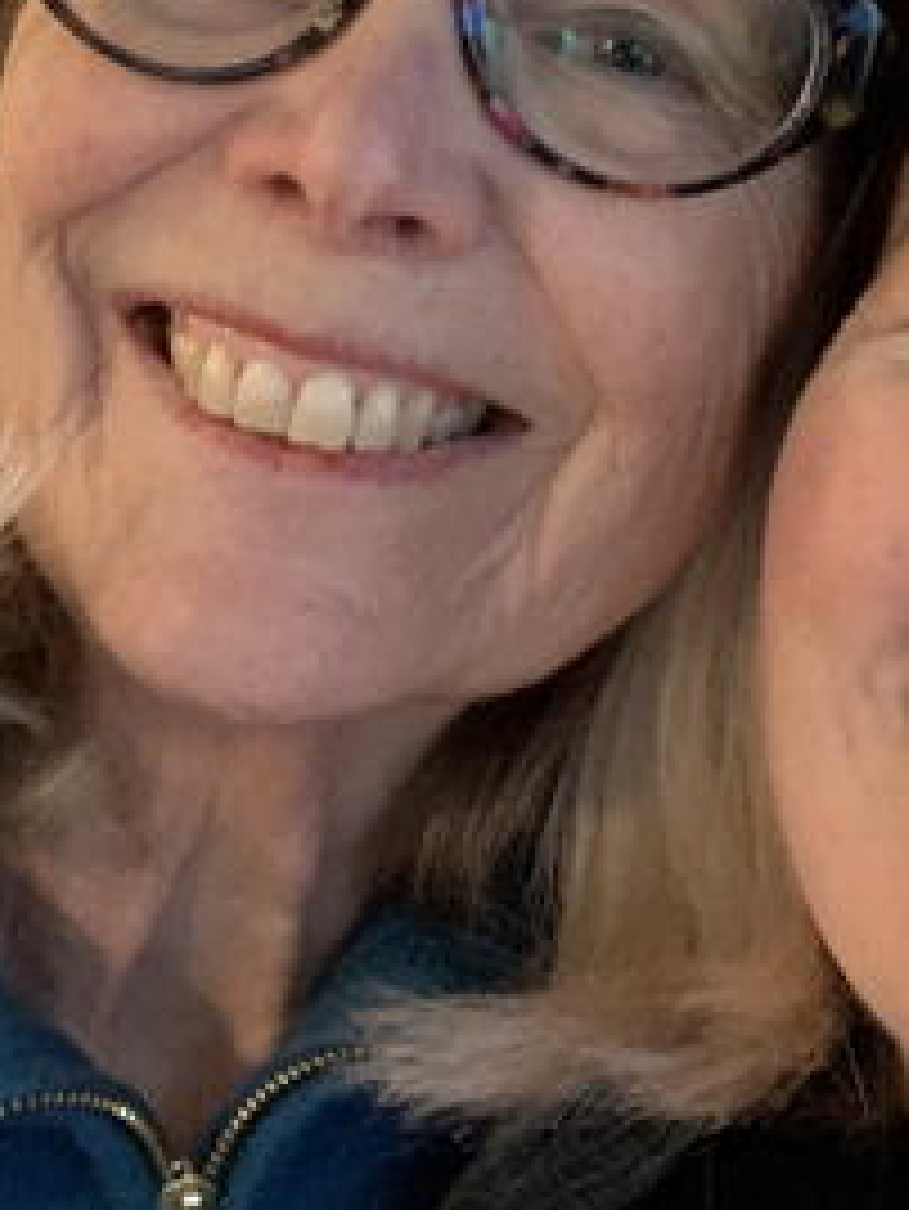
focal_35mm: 95
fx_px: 3324
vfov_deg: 20.3
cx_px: 540
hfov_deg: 15.6
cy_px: 148
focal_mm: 2.87
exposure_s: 1/30
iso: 250
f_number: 2.2
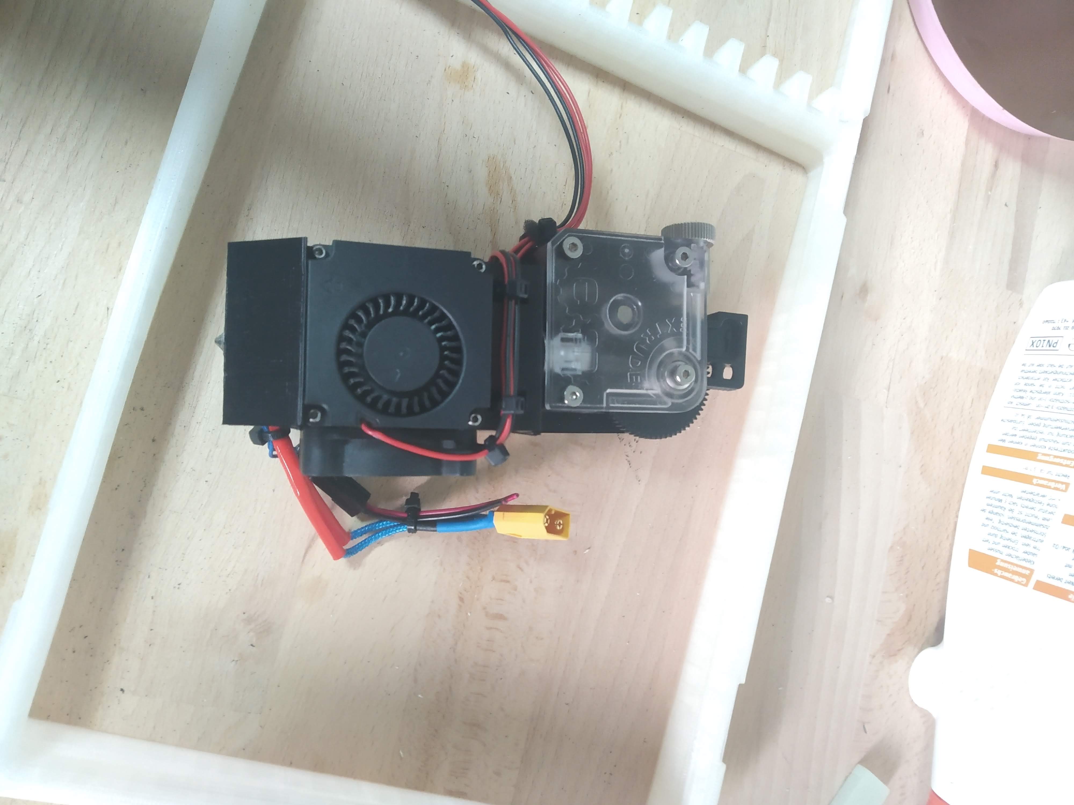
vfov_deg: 53.1
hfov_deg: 67.3
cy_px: 402
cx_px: 537
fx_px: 807
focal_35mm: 26
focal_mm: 3.82
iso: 640
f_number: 2.2
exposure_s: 1/17
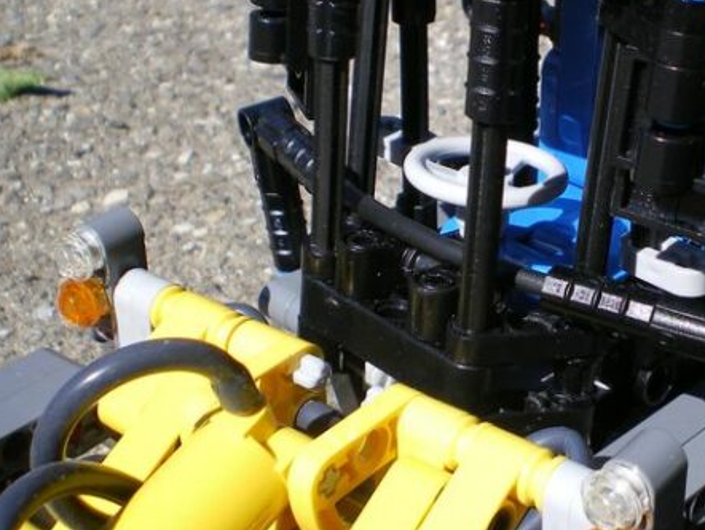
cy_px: 123
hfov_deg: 28.7
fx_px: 1345
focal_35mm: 66
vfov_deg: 22.0
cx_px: 565
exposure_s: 1/250
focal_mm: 6.3
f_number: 4.6
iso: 64
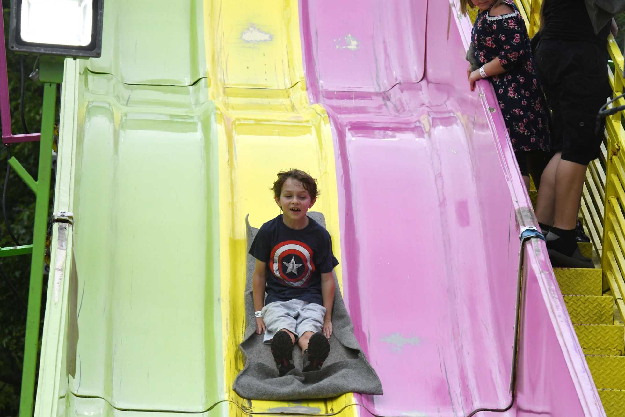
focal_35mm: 259
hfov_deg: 8.0
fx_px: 4488
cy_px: 207
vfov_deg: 5.3
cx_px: 309
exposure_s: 1/3200
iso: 1250
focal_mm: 165
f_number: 10
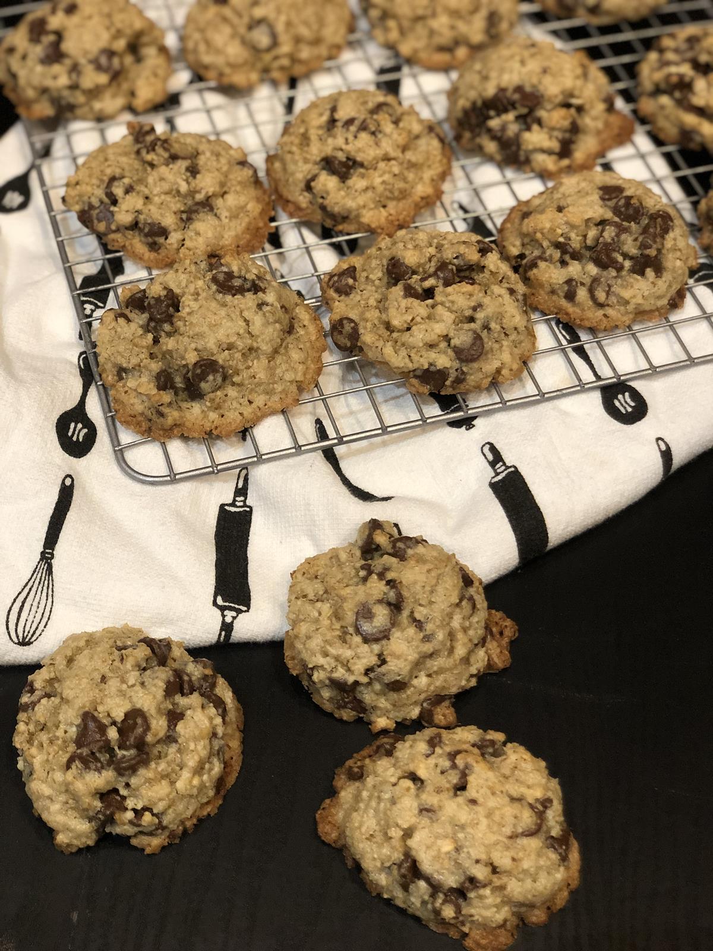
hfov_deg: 28.0
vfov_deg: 36.8
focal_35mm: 52
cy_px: 476
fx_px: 1428
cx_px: 356
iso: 125
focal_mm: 6
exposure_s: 1/30
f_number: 2.4
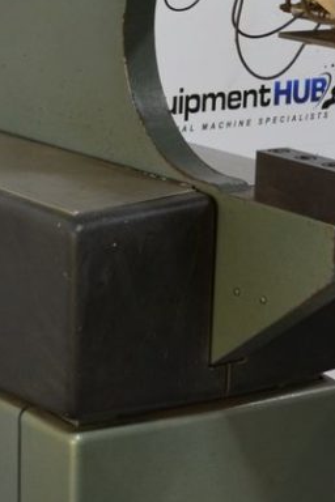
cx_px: 229
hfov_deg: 10.4
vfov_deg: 15.5
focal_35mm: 132
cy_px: 327
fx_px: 1842
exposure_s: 1/40
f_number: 4
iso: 400
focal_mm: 22
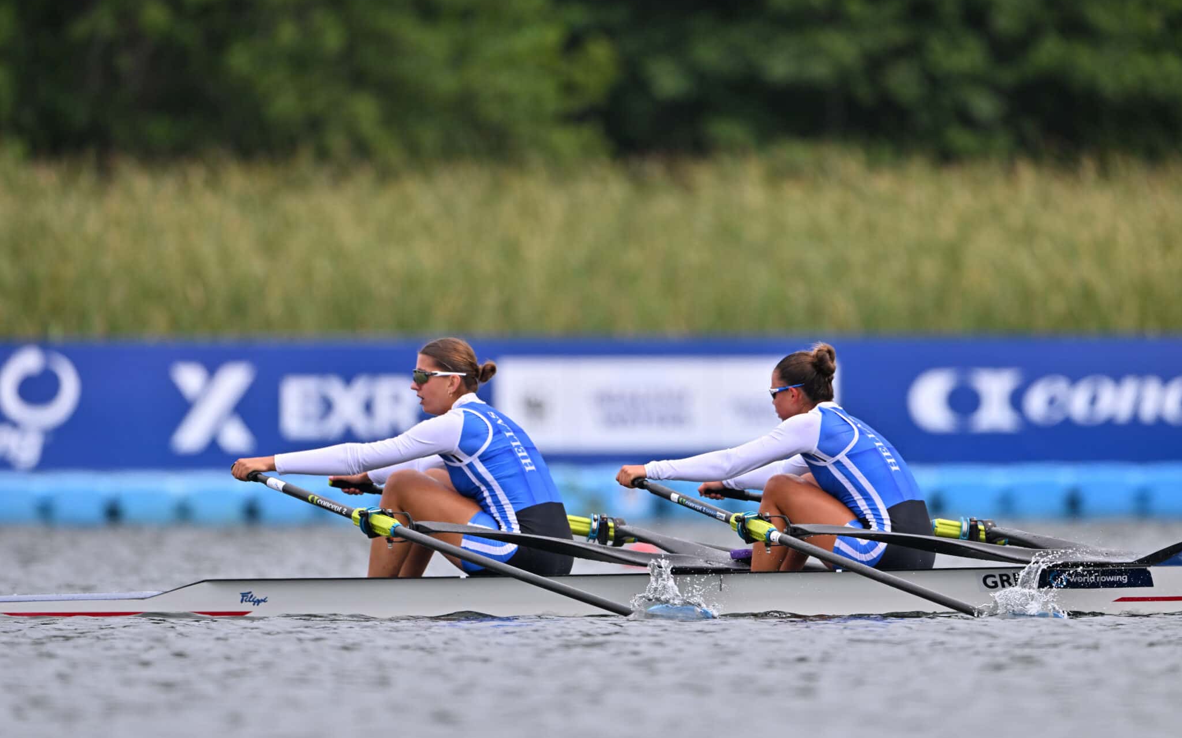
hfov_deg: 2.6
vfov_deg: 1.6
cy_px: 386
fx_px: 26315
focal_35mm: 817
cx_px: 592
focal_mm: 800
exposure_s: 1/1000
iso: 320
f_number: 6.3
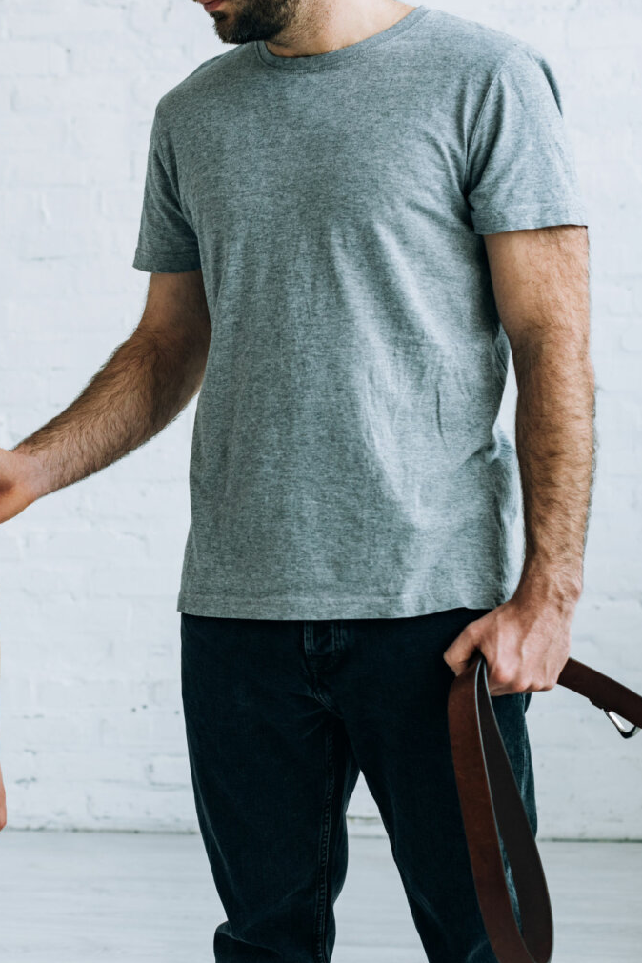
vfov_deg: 26.7
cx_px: 16
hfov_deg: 17.6
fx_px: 2033
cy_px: 478
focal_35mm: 76
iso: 320
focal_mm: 50
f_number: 4
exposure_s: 1/160
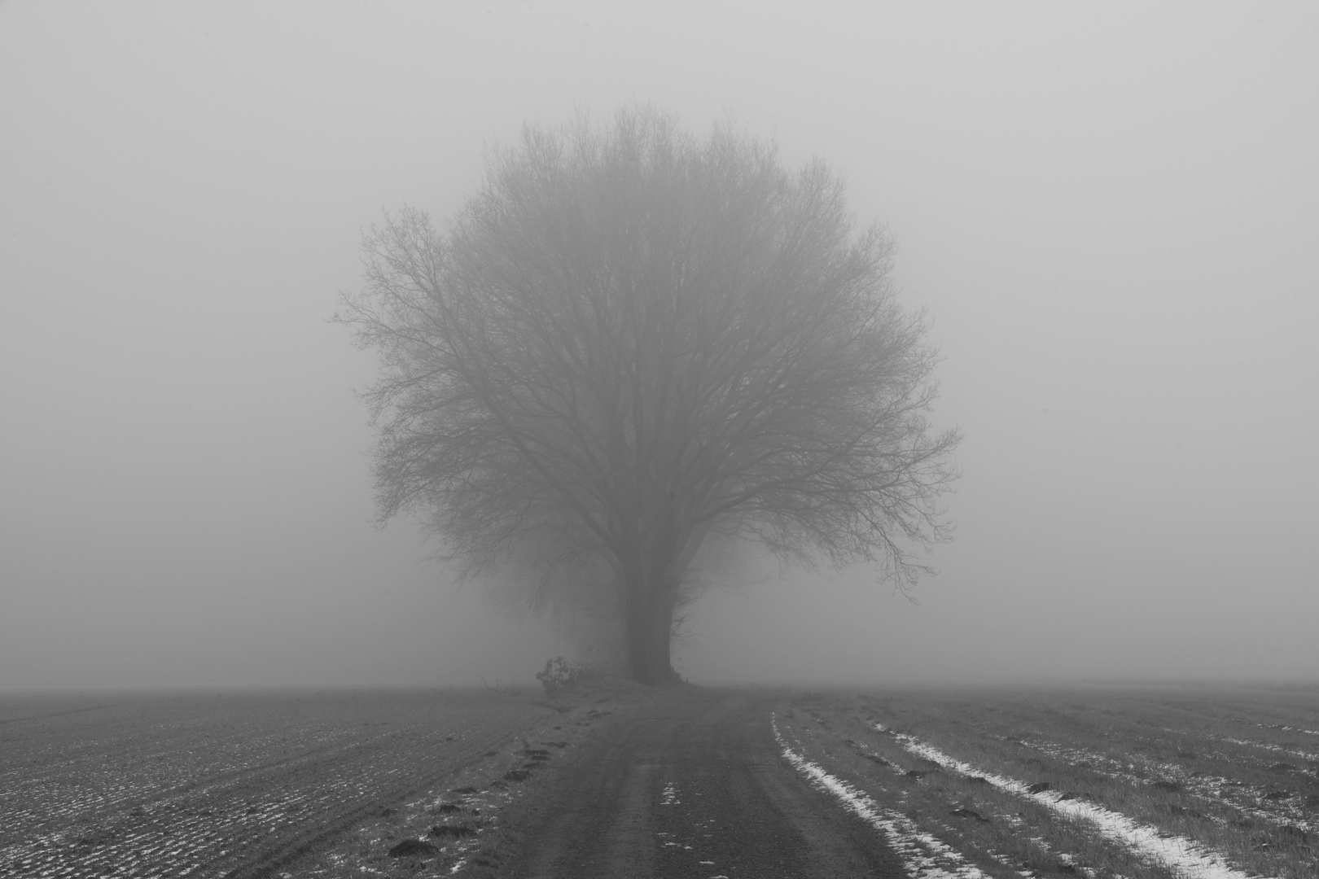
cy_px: 440
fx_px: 4103
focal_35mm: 112
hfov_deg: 18.3
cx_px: 660
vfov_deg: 12.2
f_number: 22
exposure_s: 1/25
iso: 200
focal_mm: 75
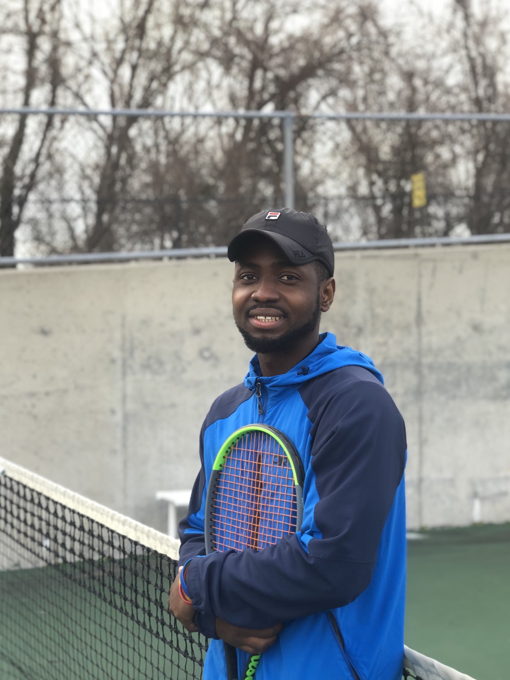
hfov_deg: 25.2
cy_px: 354
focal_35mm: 58
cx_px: 268
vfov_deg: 33.2
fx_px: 1139
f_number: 2.4
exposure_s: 1/60
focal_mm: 6
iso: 32
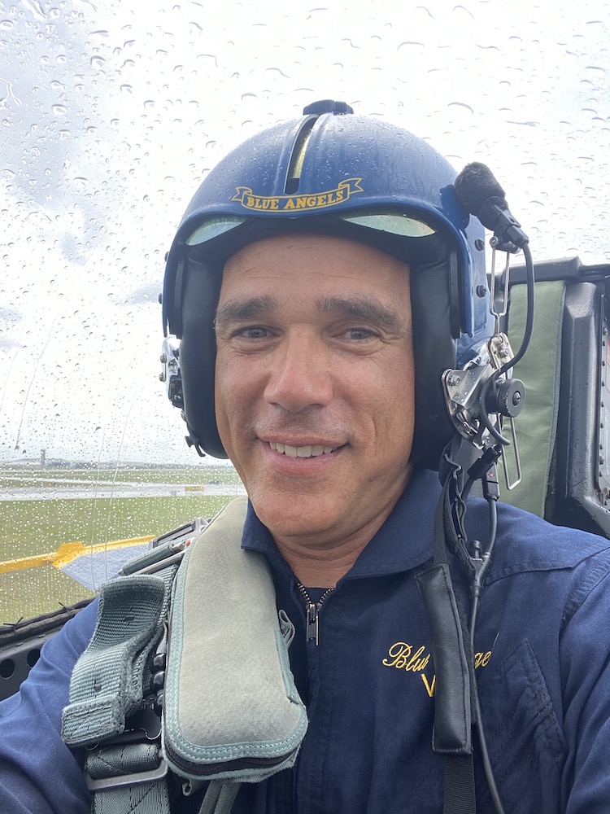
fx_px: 705
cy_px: 407
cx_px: 305
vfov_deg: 60.0
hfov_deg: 46.8
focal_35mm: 30
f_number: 2.2
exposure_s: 1/151
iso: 25
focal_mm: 2.71
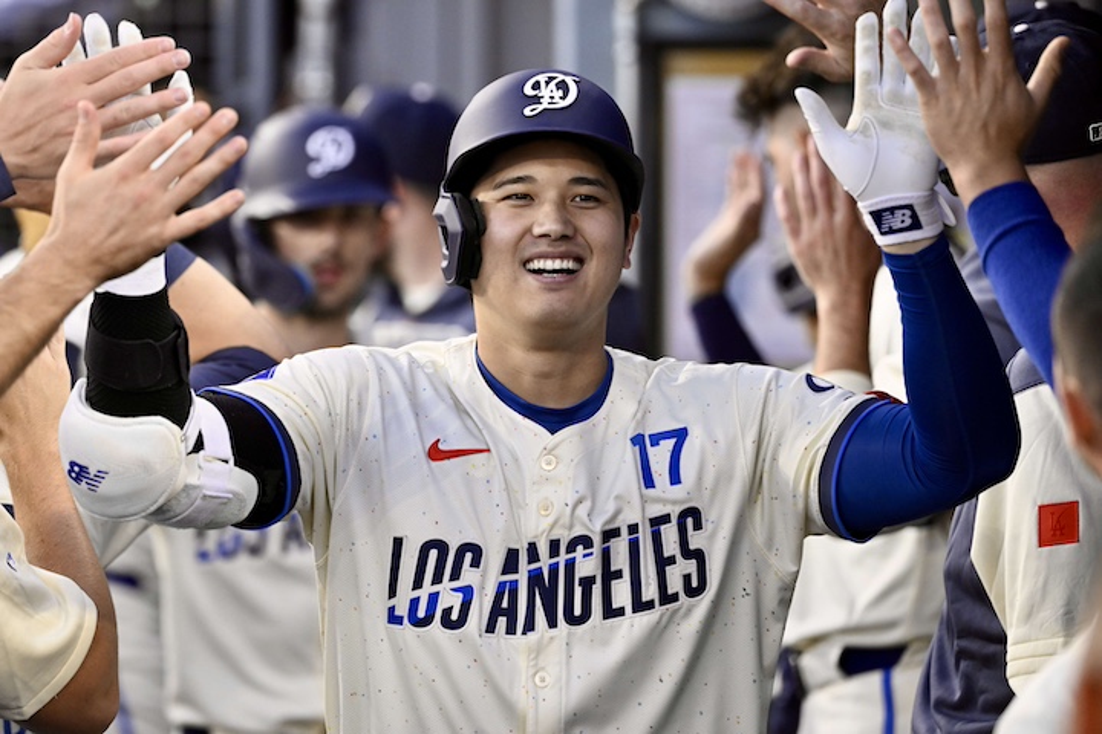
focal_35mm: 260
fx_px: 7958
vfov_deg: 5.3
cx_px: 551
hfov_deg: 7.9
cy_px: 367
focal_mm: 260
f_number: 4
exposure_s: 1/800
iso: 2000
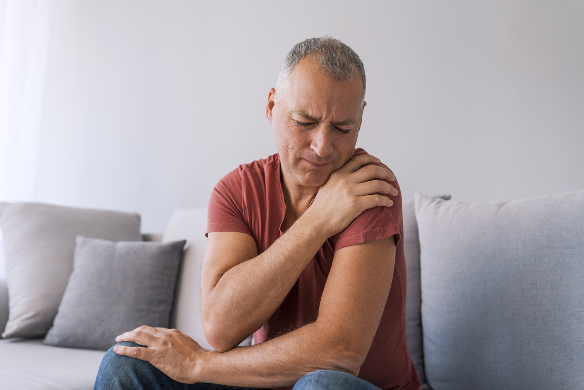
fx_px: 568
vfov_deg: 37.9
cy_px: 195
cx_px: 292
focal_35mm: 35
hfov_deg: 54.4
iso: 400
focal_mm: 35
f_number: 2.8
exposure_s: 1/125
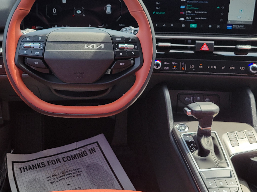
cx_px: 86
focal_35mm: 51
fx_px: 379
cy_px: 55
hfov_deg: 37.1
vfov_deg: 28.3
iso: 40
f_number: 1.8
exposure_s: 1/226
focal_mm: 5.4
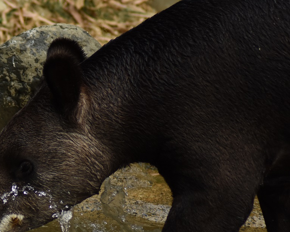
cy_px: 173
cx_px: 31
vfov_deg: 4.0
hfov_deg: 5.0
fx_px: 3286
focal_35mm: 383
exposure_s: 1/640
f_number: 4.2
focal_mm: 140
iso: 640
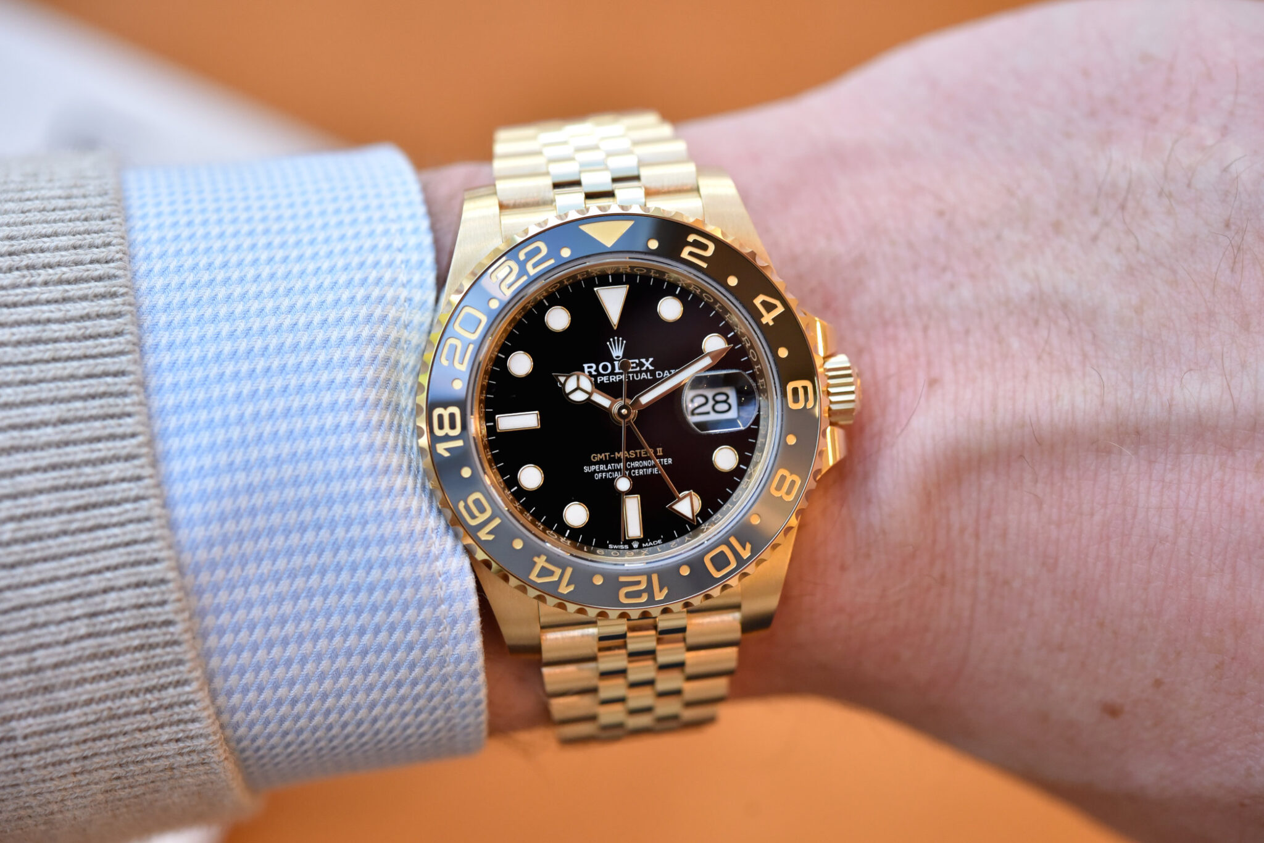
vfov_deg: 22.6
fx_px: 2106
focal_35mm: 60
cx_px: 632
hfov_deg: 33.4
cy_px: 422
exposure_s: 1/400
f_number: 5.6
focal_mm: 60
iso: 2000
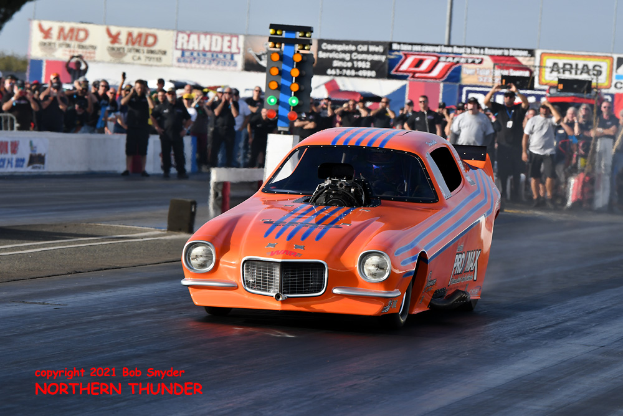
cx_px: 312
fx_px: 3505
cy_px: 208
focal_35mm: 202
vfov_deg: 6.8
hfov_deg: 10.2
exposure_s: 1/1000
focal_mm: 135
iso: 200
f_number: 5.6
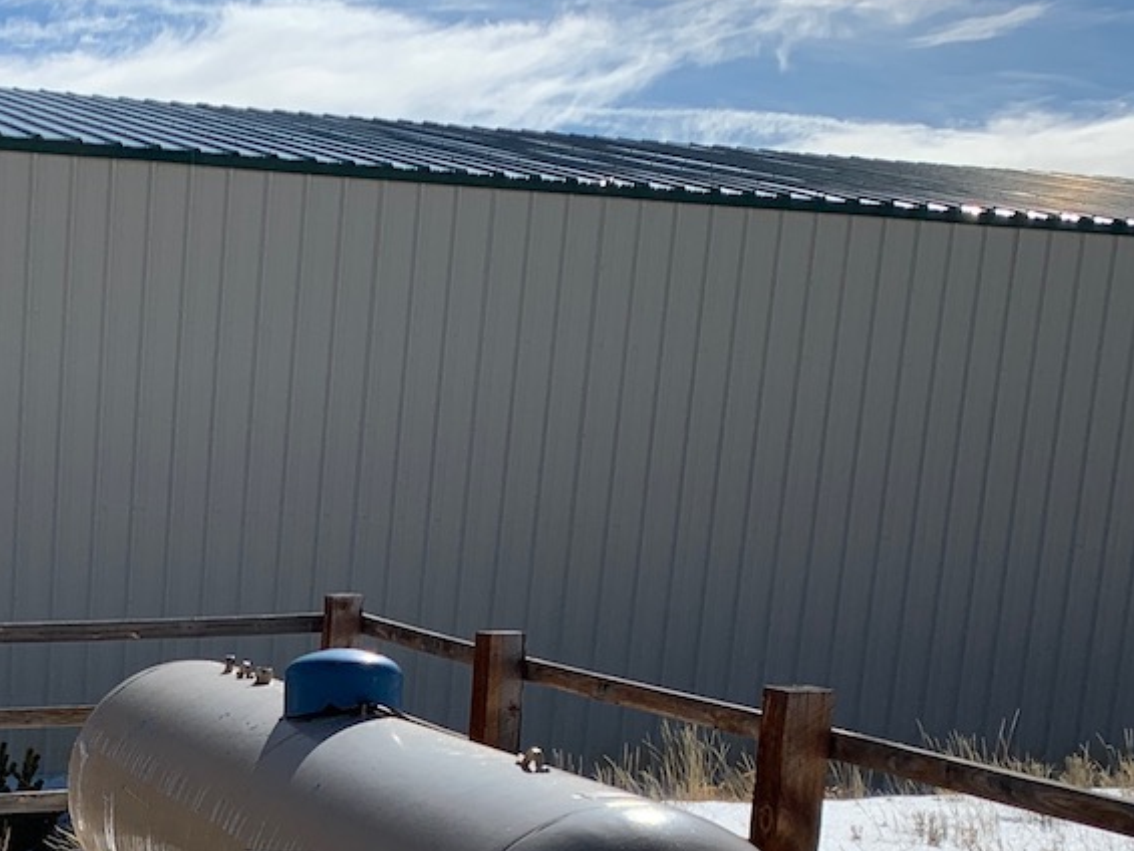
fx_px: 2261
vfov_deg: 20.5
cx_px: 72
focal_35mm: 69
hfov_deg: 27.0
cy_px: 904
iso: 25
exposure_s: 1/5405
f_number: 1.8
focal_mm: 4.25
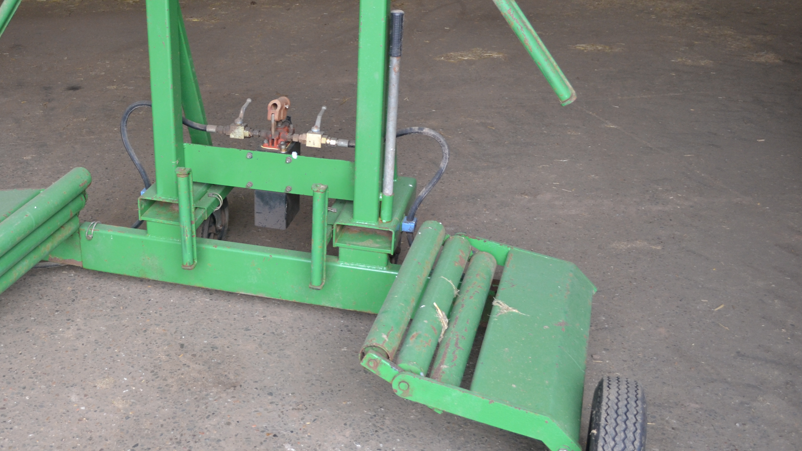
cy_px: 196
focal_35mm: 45
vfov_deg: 26.5
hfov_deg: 44.4
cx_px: 234
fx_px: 957
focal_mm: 20
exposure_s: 1/60
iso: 400
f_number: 4.5
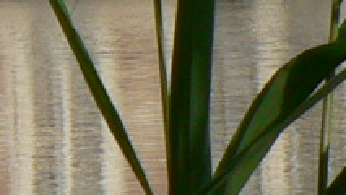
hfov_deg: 5.0
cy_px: -195
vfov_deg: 2.8
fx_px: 3901
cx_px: -388
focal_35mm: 425
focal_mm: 8.7
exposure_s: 1/500
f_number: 5.6
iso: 100
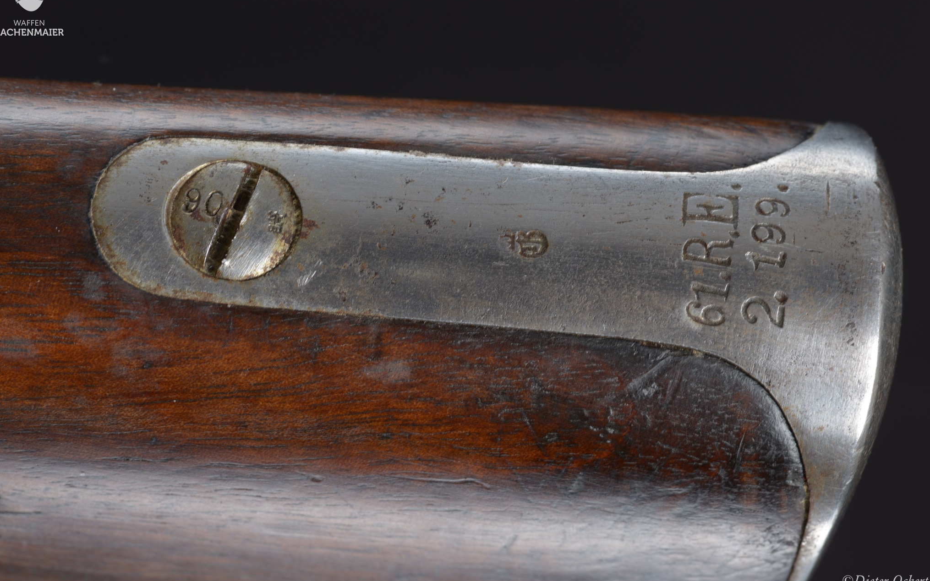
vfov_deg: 12.1
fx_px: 2737
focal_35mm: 108
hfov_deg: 19.3
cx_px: 461
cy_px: 278
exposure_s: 1/60
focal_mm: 105
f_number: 22
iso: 100
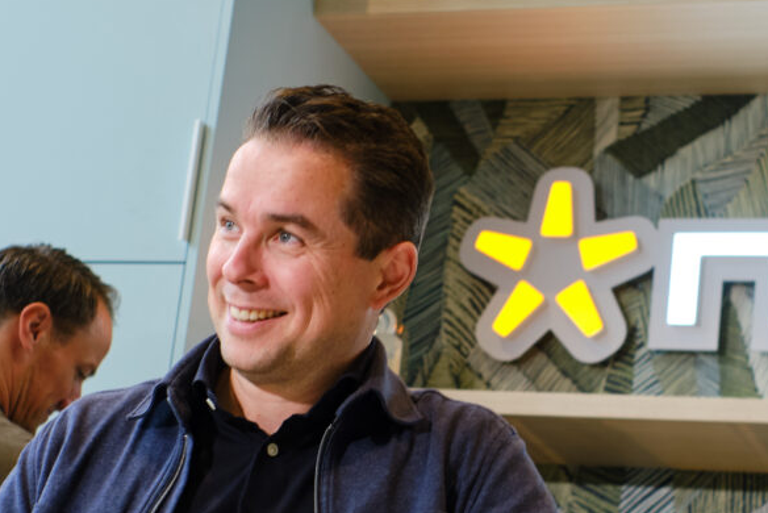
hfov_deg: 22.1
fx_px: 1964
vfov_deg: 14.8
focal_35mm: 92
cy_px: 391
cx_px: 460
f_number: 2.8
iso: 320
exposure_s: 1/80
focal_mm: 23
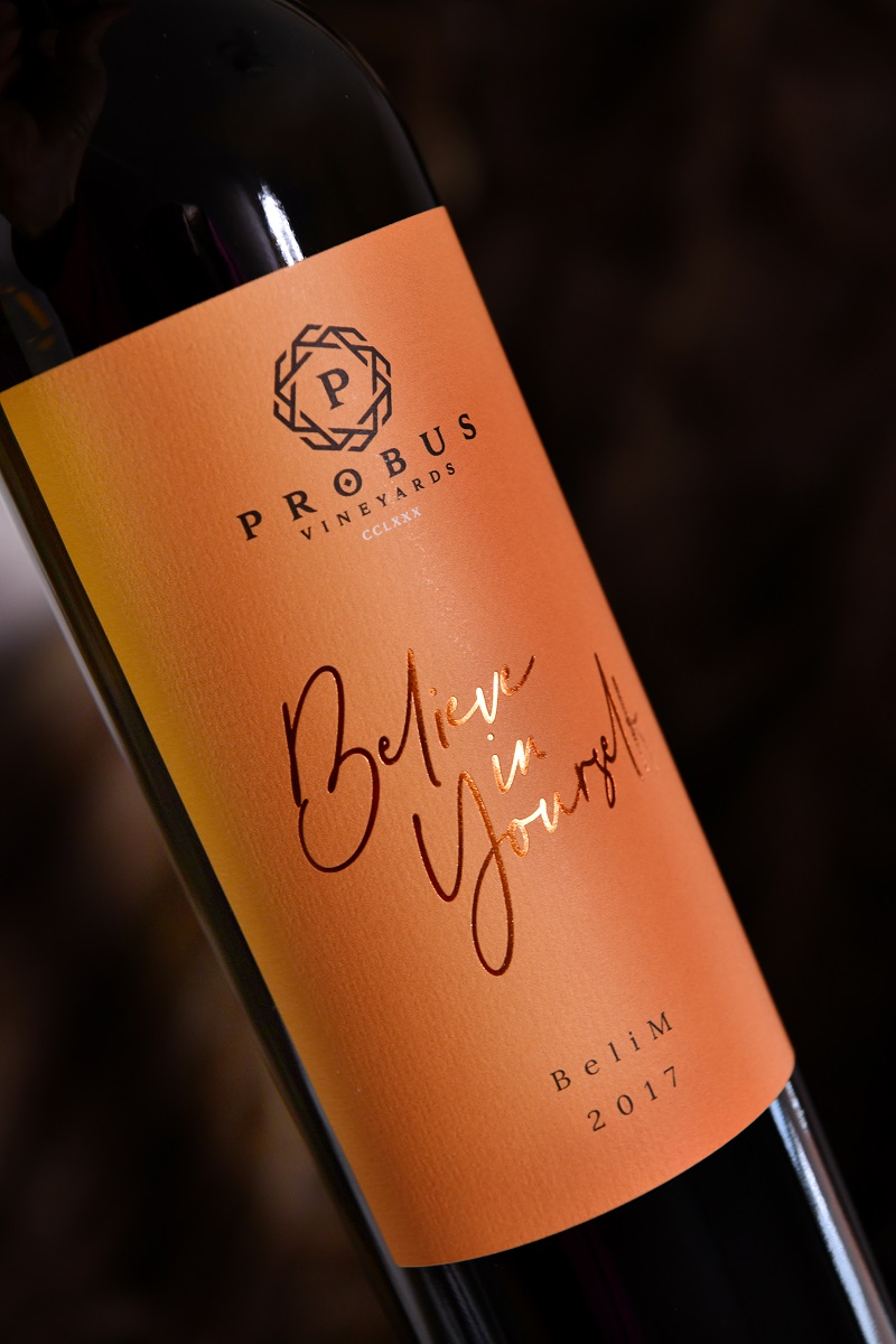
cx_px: 448
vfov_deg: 28.8
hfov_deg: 19.5
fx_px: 2613
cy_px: 672
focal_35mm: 70
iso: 640
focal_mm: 70
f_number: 6.3
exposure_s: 1/80
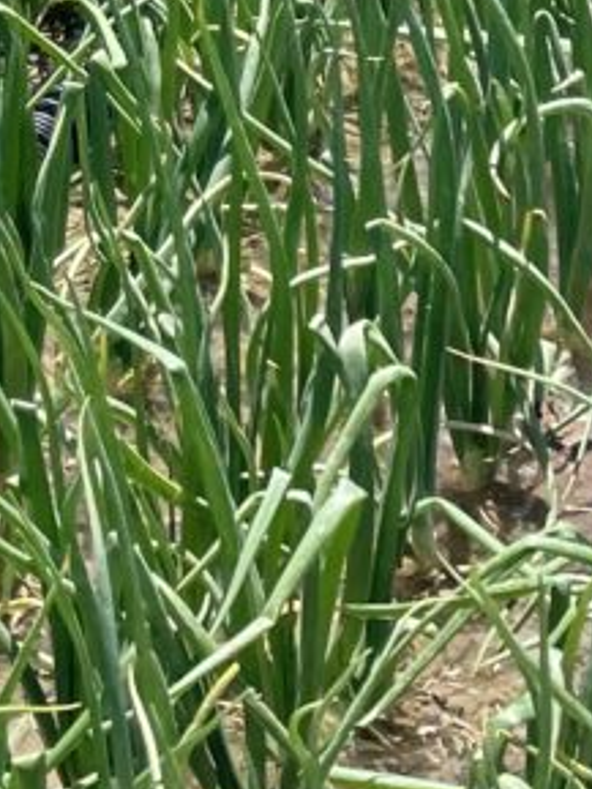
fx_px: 3144
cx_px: -417
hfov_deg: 10.2
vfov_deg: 13.3
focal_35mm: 138
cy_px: -494
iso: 32
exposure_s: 1/2681
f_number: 1.6
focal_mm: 4.2
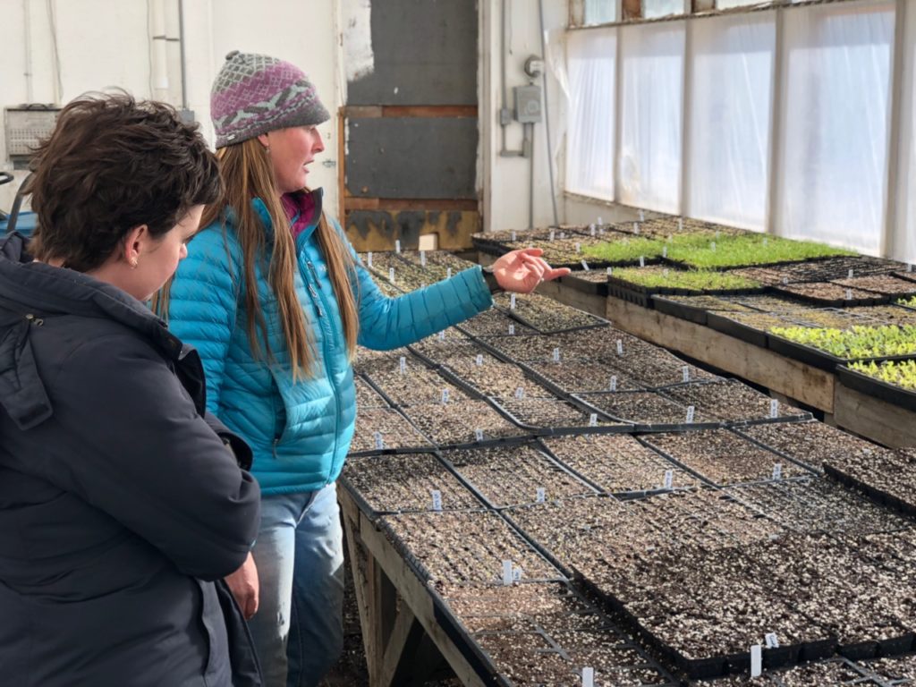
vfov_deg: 25.7
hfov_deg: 33.8
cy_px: 344
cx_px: 458
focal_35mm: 57
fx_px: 1508
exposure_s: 1/218
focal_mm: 6.6
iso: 20
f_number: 2.8
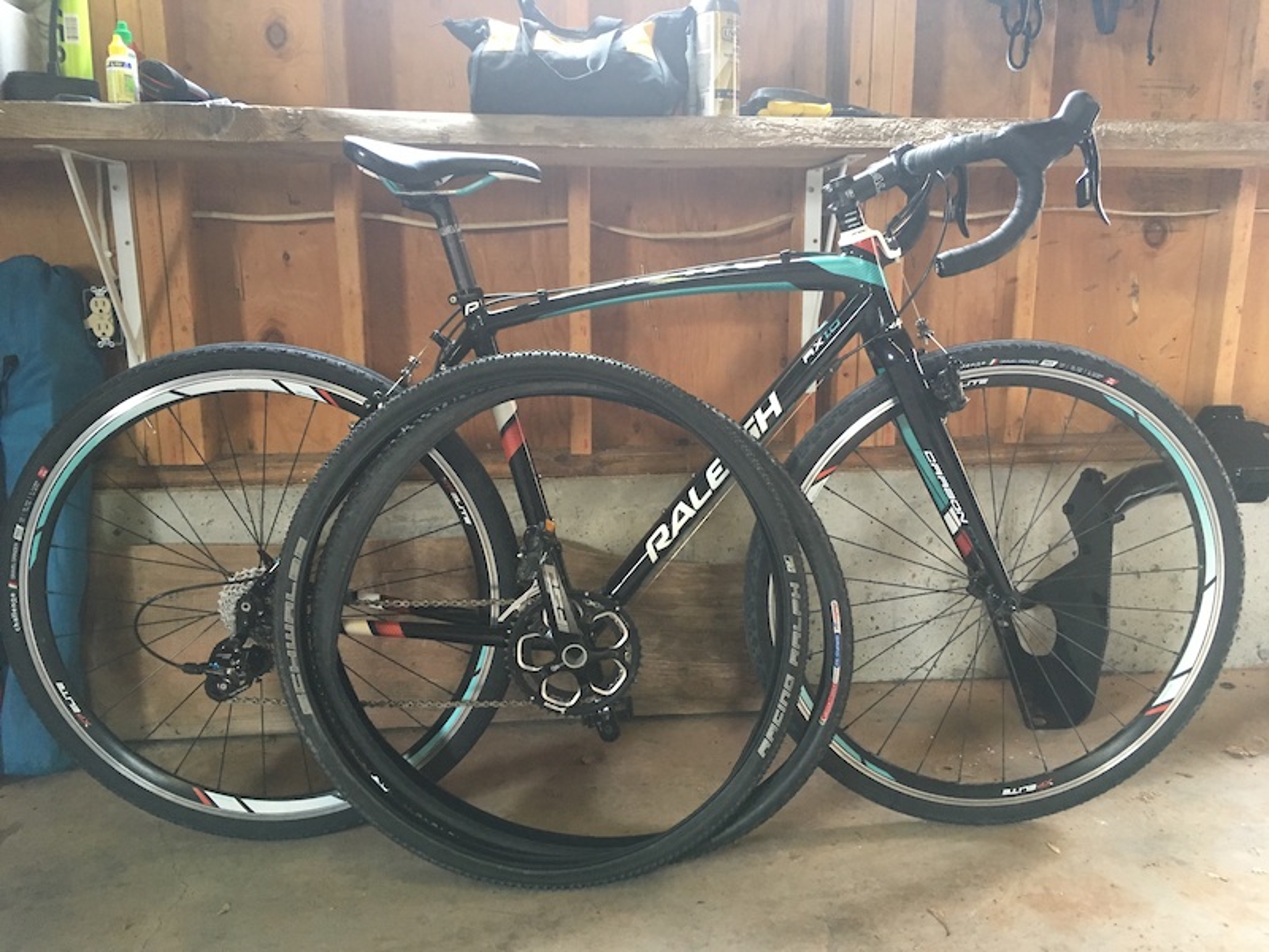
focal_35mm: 29
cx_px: 634
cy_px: 476
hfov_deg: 61.7
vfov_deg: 48.2
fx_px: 1063
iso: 160
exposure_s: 1/30
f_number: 2.2
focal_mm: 4.15
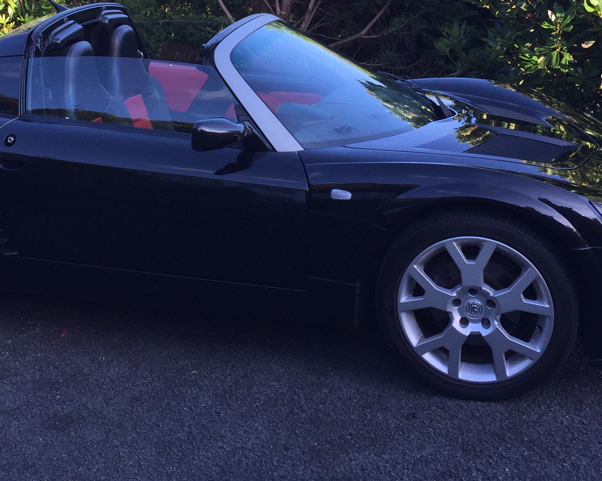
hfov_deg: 32.4
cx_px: 232
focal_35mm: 58
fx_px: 1033
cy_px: 63
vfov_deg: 25.5
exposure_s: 1/359
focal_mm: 4.15
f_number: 2.2
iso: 32
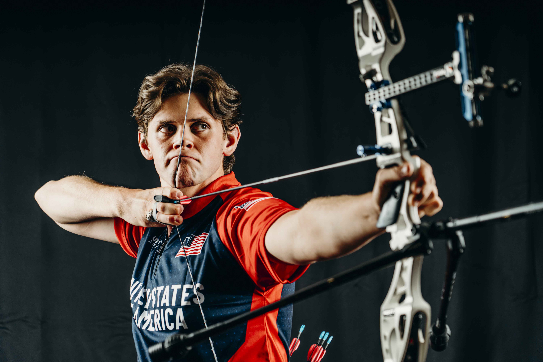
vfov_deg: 13.8
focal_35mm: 99
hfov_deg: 20.6
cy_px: 181
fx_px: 1493
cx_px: 272
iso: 50
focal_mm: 99
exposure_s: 1/200
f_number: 4
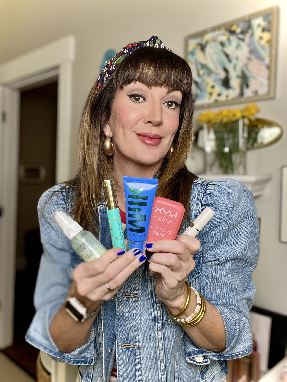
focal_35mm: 30
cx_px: 144
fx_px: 332
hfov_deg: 46.8
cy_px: 191
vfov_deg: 60.0
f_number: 2.2
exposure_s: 1/119
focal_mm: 2.71
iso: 100
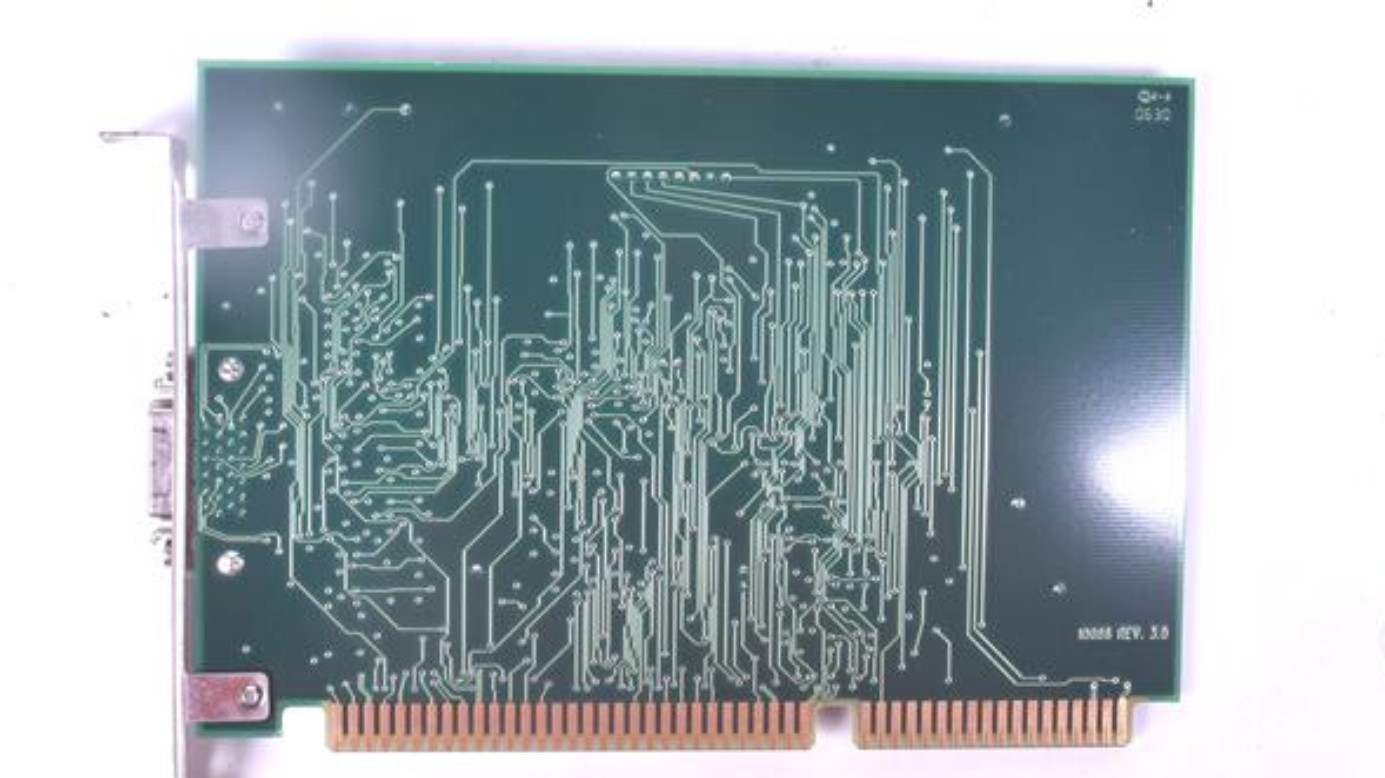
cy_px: 432
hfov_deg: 61.0
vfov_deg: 36.6
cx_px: 689
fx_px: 1175
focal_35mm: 32
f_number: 11
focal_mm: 20
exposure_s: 1/200
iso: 200
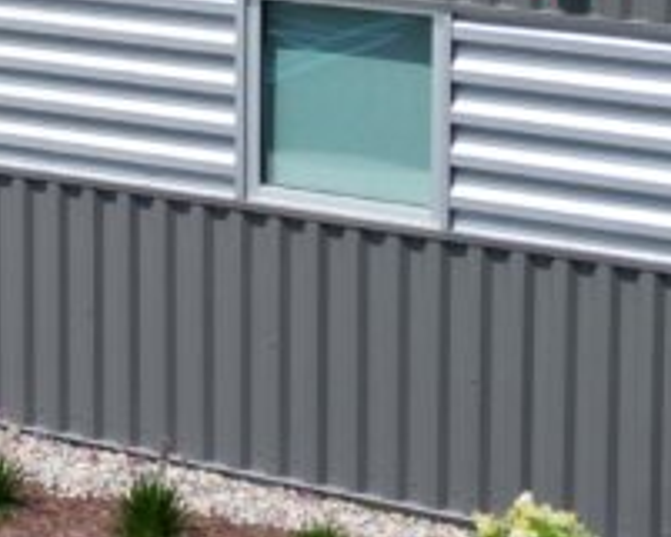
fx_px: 2960
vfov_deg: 10.1
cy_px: -207
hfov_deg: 12.4
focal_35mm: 149
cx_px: -277
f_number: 1.7
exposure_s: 1/5000
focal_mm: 6.72
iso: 200
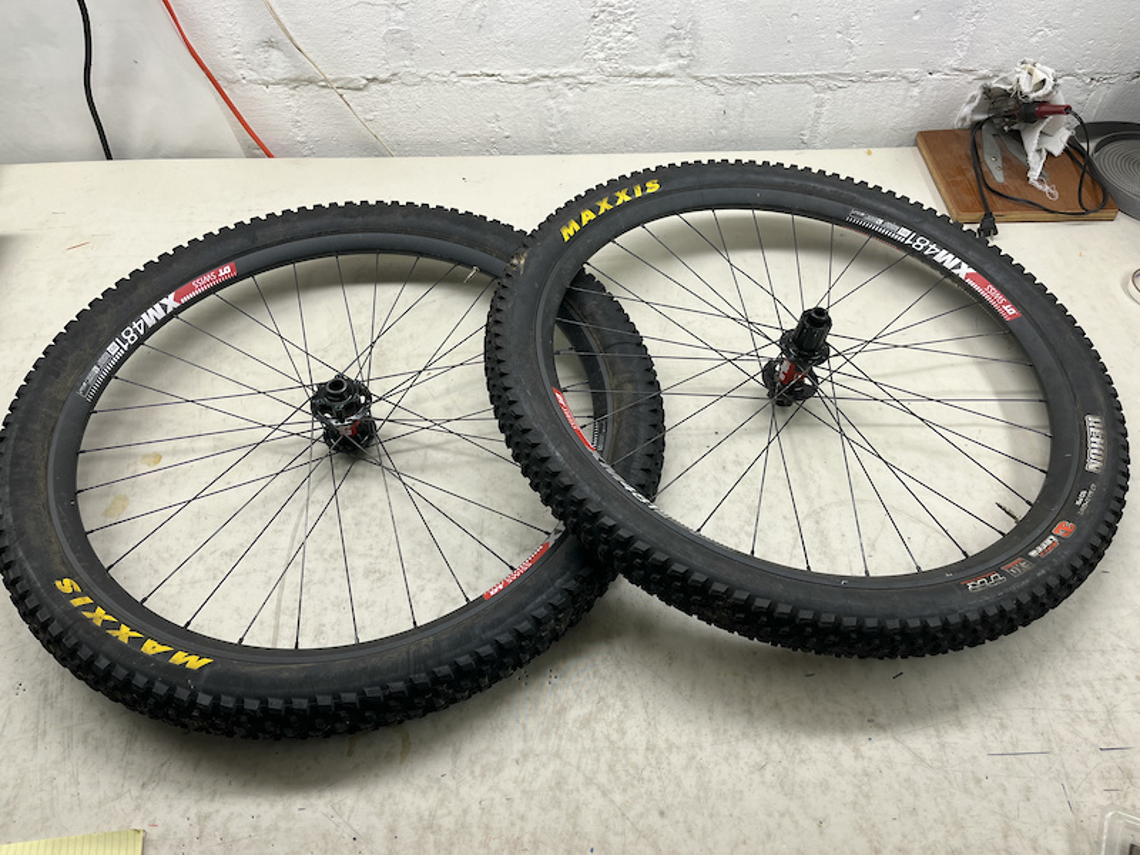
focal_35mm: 26
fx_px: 856
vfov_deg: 53.1
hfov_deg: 67.3
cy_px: 428
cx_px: 570
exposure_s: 1/120
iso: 40
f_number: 1.6
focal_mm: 5.1
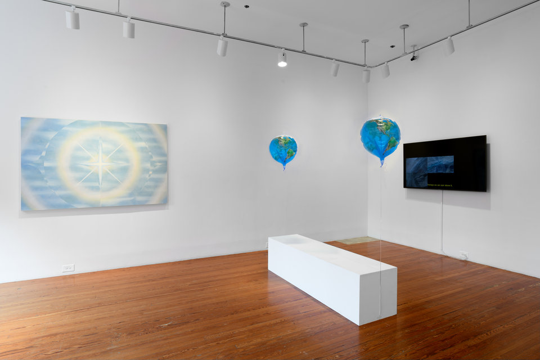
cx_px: 270
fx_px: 300
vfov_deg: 61.9
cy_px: 180
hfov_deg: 84.0
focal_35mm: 20
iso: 31
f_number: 11
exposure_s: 1.3
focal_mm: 20
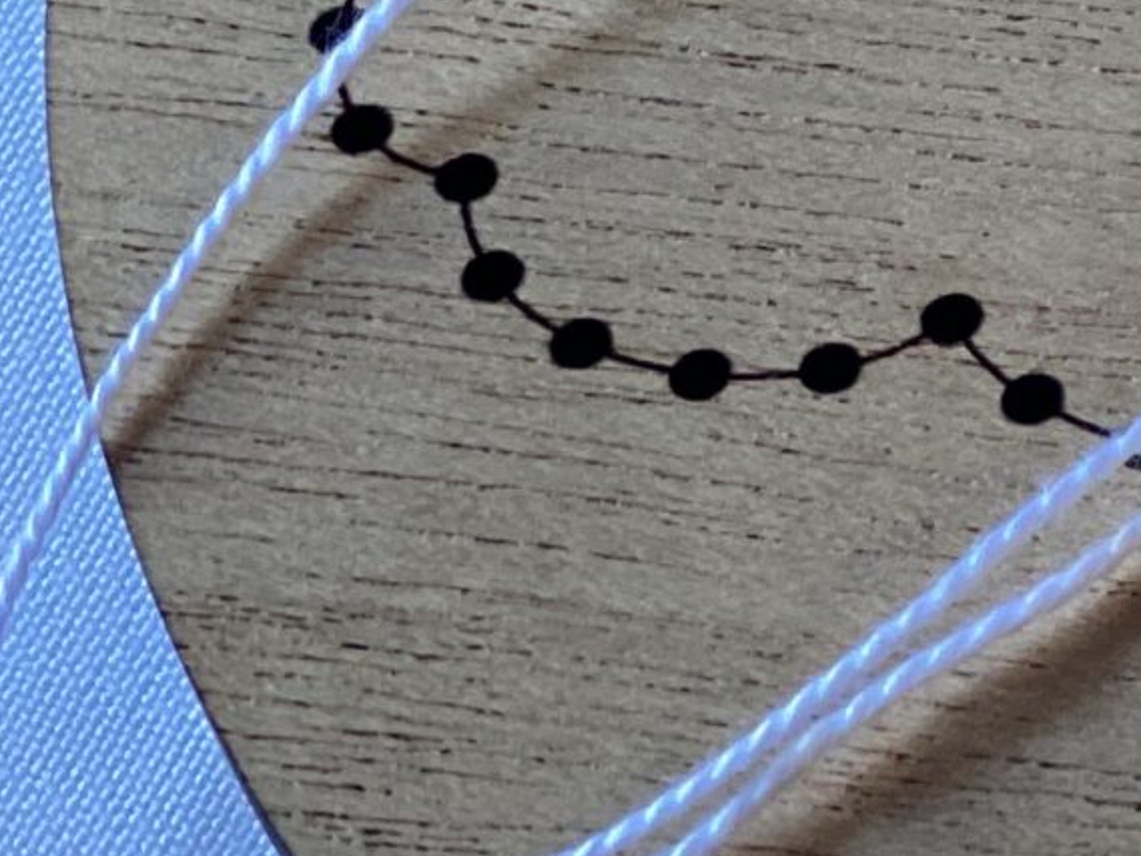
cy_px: 66
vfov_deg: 6.3
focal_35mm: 234
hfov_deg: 8.1
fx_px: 7715
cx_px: 2290
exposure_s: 1/40
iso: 160
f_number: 2
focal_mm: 6
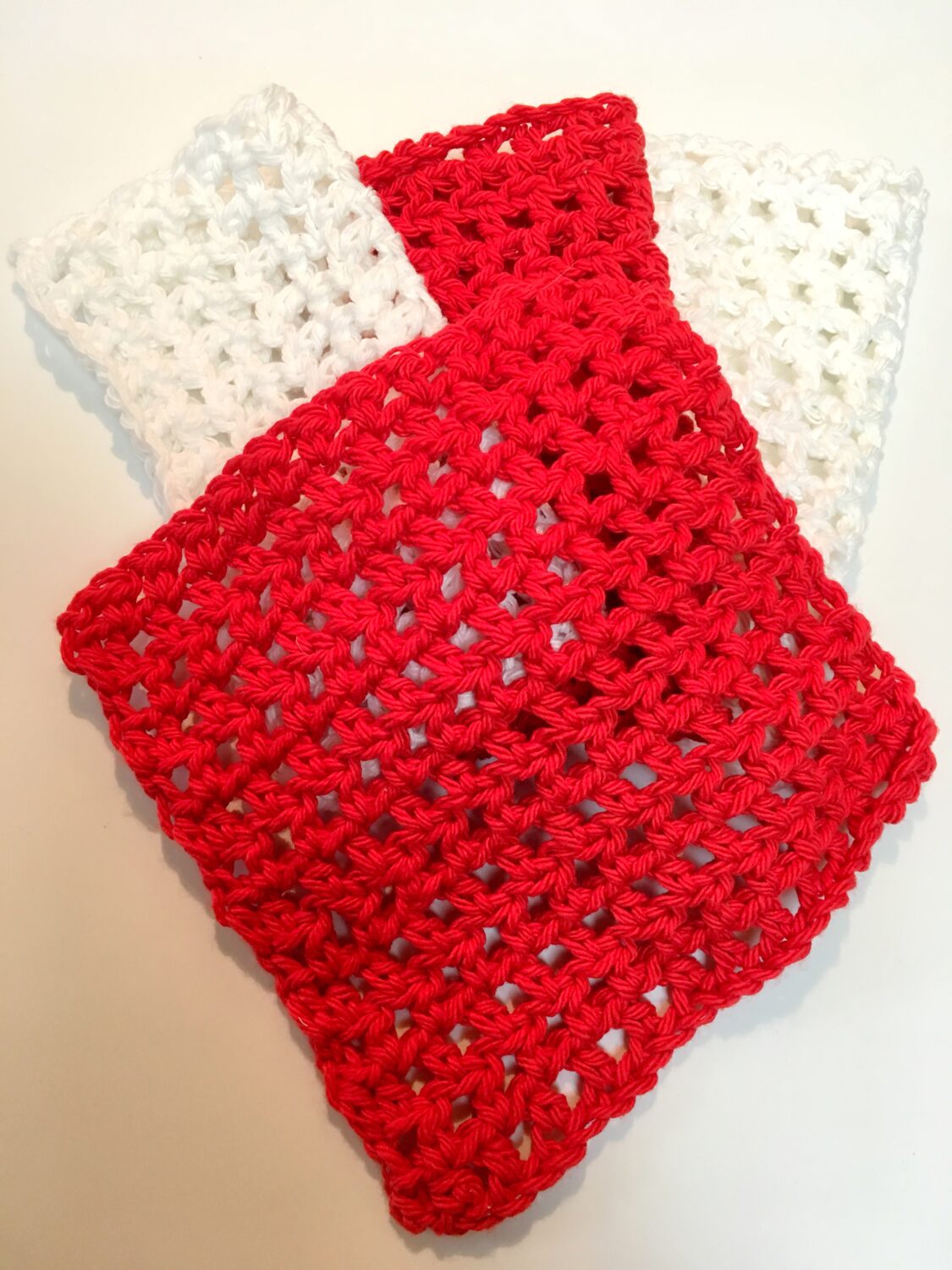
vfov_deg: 61.7
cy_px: 635
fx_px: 1063
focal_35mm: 29
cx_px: 476
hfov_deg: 48.2
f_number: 2.2
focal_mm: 4.15
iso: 100
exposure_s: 1/30
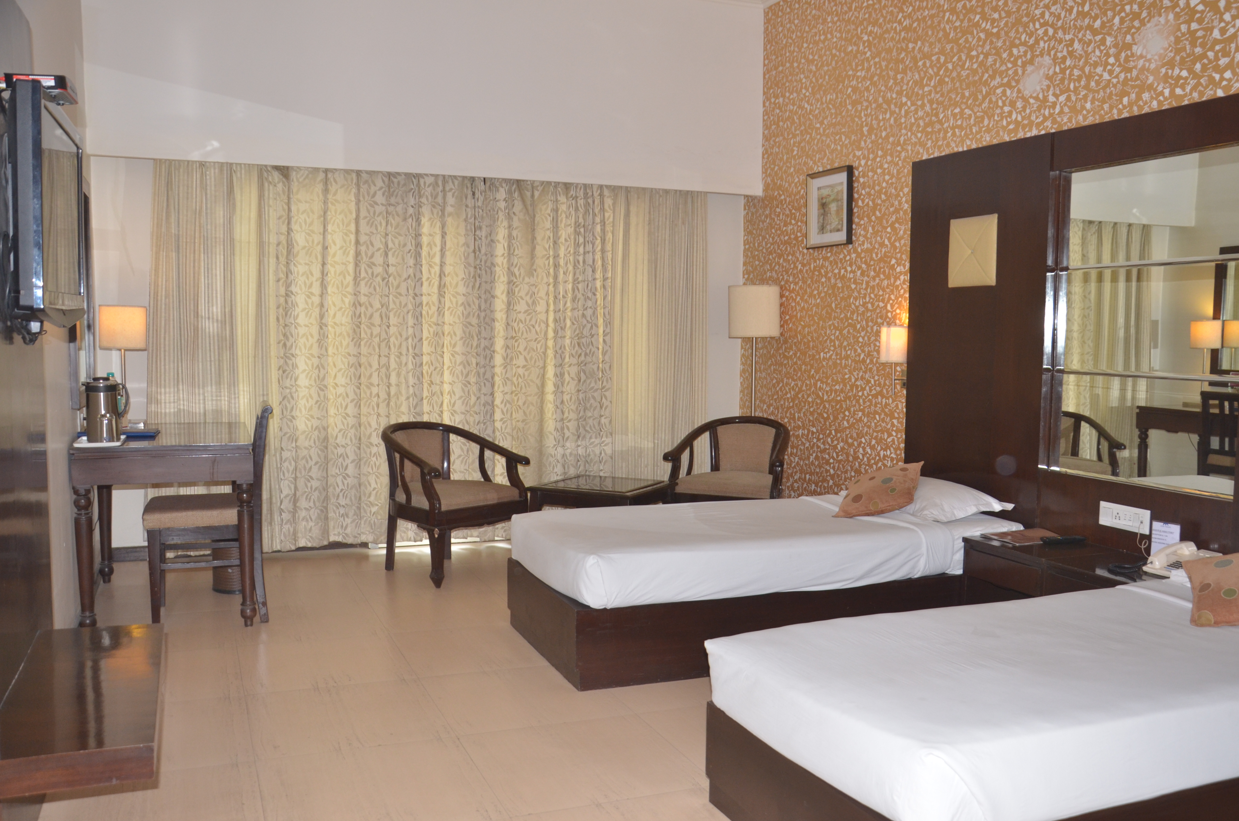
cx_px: 628
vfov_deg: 40.3
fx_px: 1117
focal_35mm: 33
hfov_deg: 58.0
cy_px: 400
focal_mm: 21
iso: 640
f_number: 5.6
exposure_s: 1/125
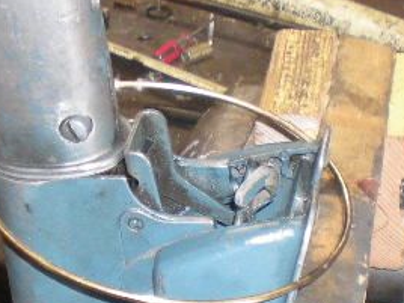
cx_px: 173
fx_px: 1692
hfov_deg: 13.6
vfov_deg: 10.2
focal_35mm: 145
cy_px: 179
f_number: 3.1
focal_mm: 6.3
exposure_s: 1/30
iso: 112
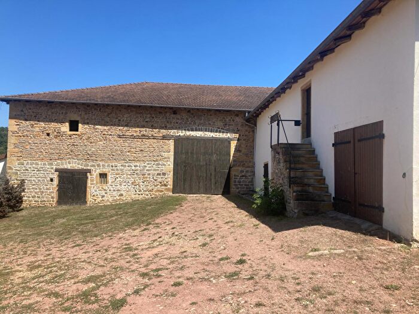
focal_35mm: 28
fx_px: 339
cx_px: 210
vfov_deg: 49.7
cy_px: 157
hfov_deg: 63.4
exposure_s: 1/1779
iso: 20
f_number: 1.8
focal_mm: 3.99
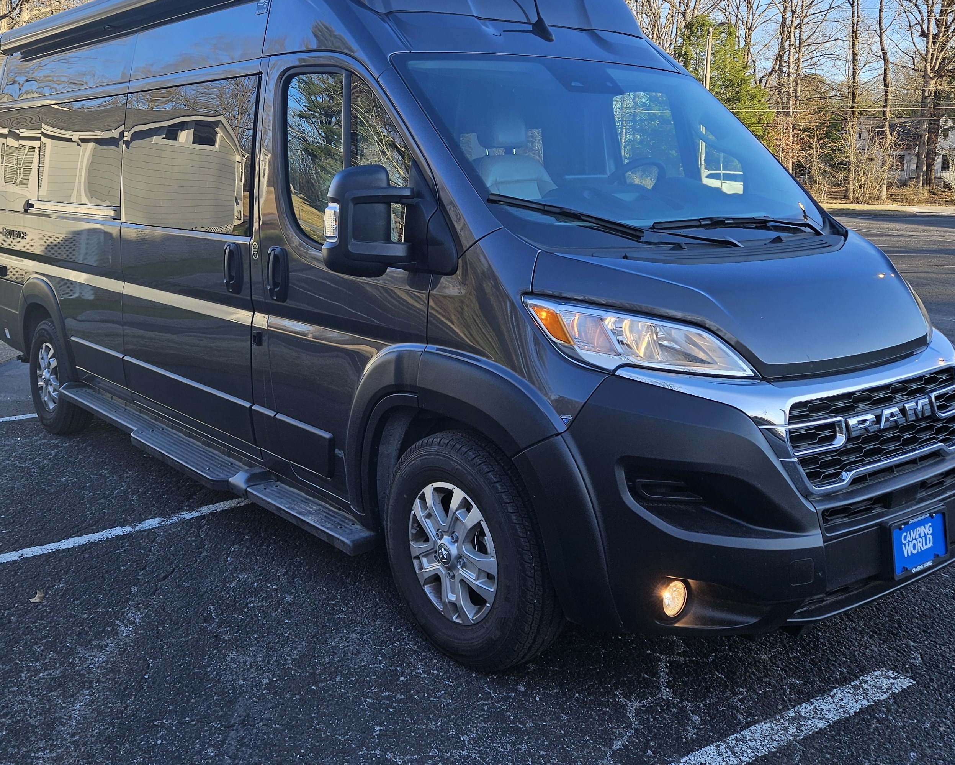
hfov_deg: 50.1
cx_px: 398
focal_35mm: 36
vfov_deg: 40.4
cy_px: 224
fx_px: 1018
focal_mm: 5.4
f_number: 1.8
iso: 25
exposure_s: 1/315
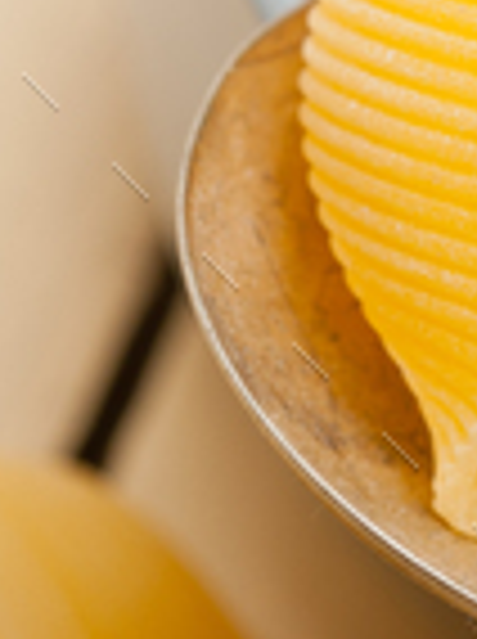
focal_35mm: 240
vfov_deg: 8.2
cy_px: 119
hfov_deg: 6.1
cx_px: 513
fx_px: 4423
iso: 200
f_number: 9
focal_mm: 60
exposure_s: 1/200
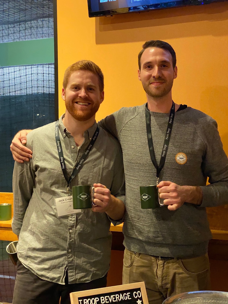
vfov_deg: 36.8
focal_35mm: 52
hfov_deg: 28.0
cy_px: 152
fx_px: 457
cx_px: 114
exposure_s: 1/40
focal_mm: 6
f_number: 2
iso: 500
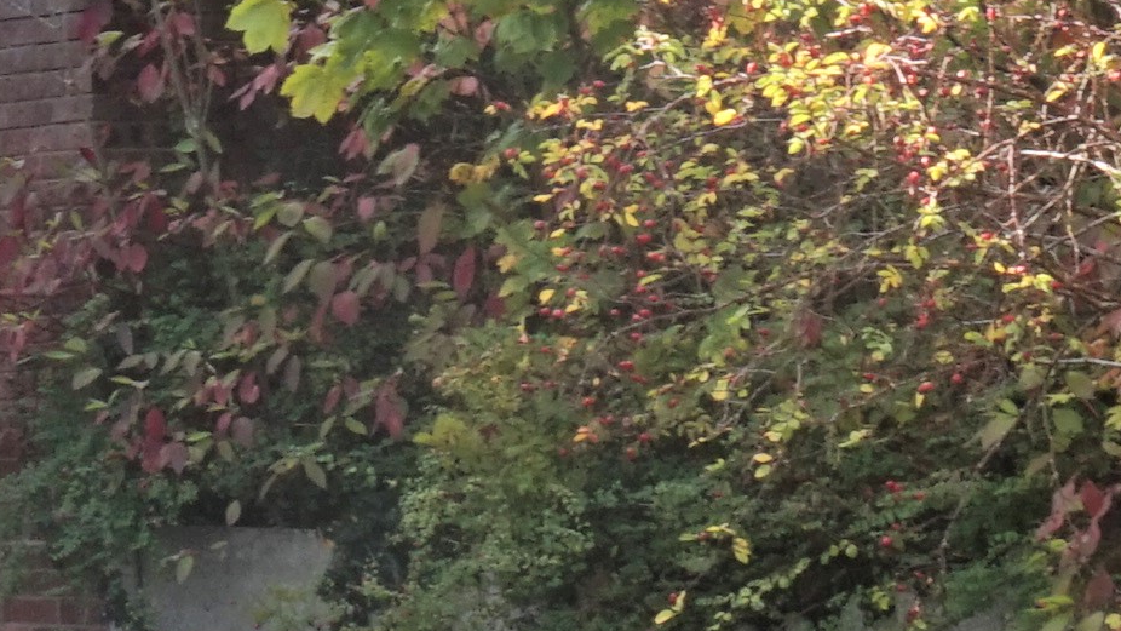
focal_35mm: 148
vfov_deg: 8.2
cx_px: -332
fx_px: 4399
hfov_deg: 14.0
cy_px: 226
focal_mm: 16
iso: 100
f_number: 10
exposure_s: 1/80
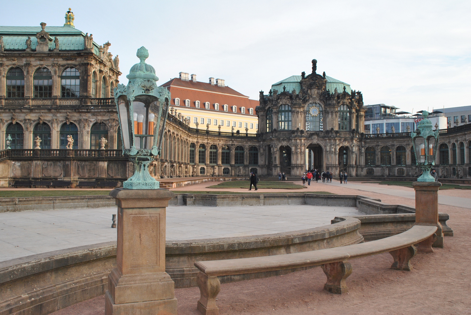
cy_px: 158
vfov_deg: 40.1
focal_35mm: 33
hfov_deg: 57.2
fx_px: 432
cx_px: 236
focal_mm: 22
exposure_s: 1/200
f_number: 11
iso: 400
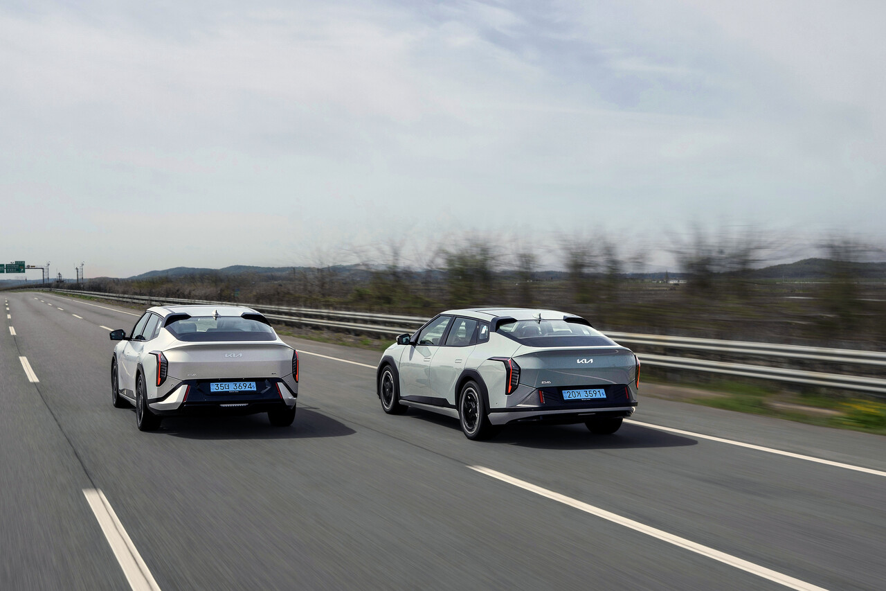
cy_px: 296
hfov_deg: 43.6
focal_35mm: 45
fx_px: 1107
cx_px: 443
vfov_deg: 29.9
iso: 64
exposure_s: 1/60
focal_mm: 30
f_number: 20
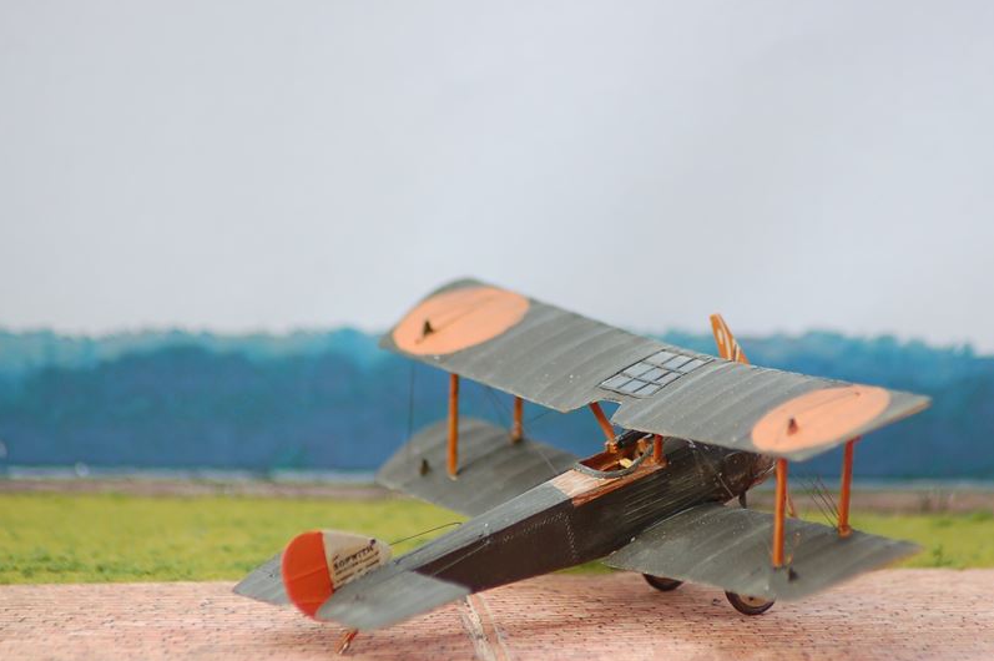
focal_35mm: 366
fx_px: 10097
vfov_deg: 3.7
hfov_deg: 5.6
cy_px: 340
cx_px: 594
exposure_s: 1/200
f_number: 4.8
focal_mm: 190
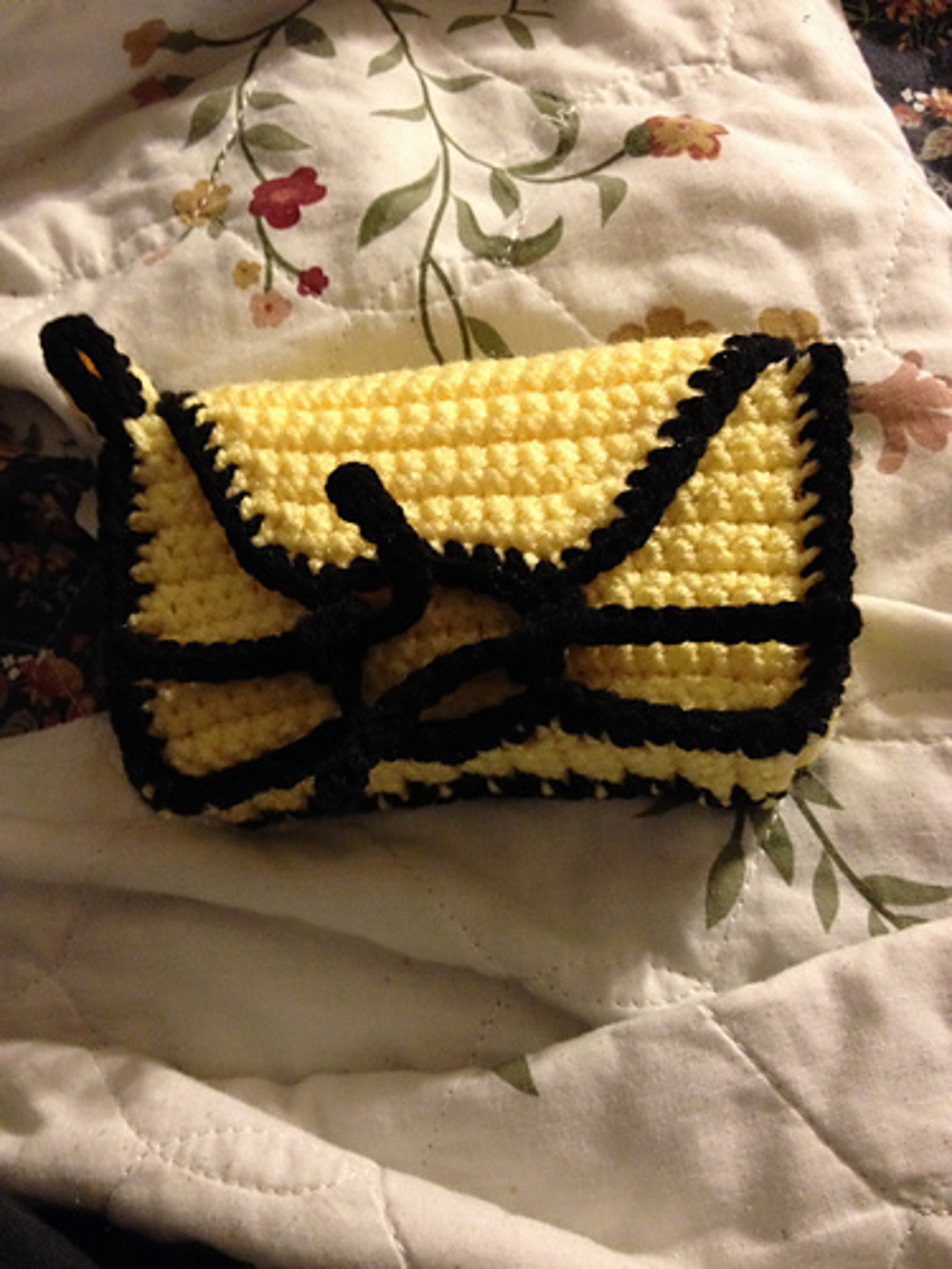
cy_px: 634
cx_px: 476
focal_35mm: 35
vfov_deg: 52.6
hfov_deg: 40.7
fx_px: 1283
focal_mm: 4.28
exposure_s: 1/15
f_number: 2.4
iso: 400
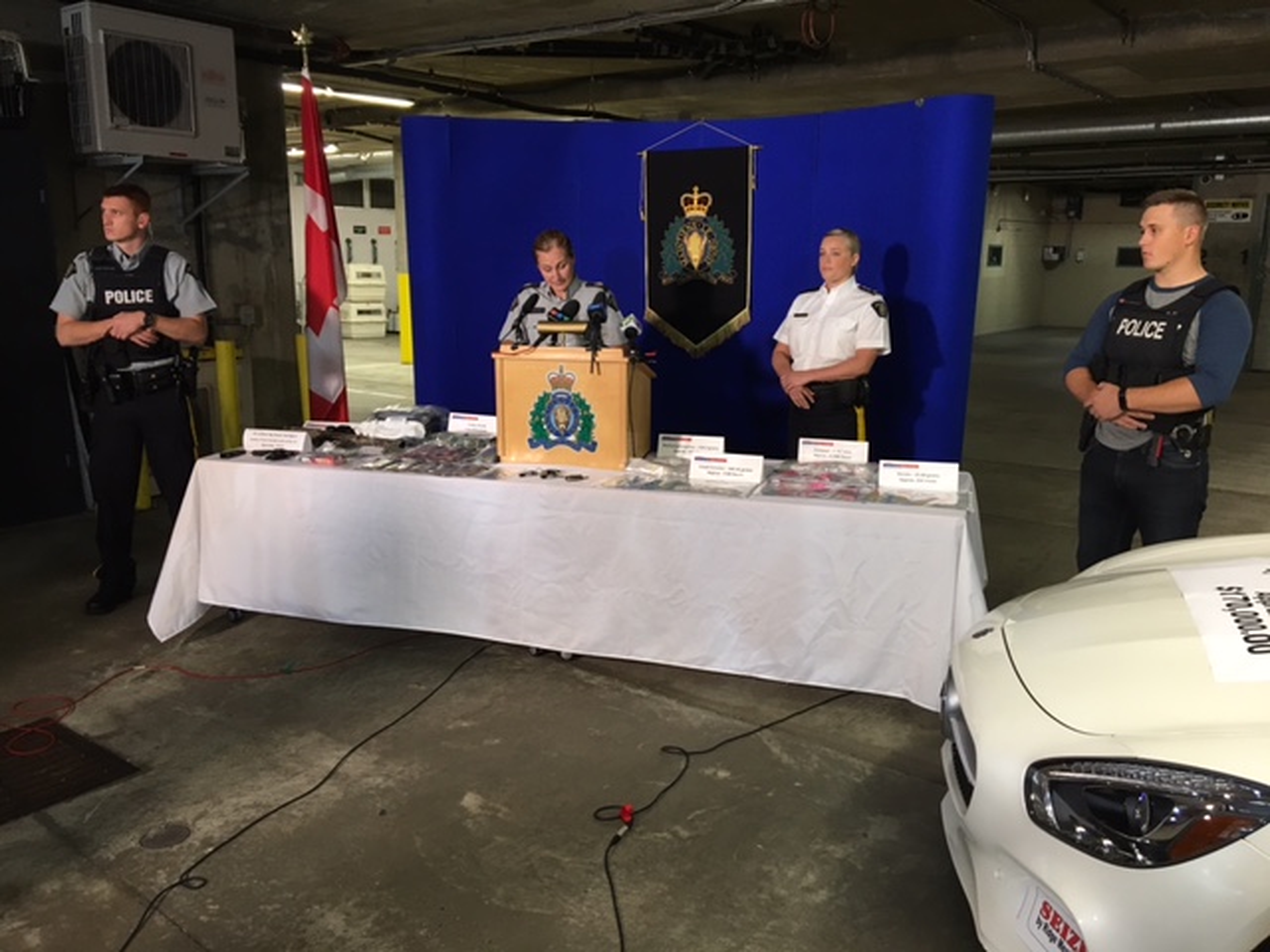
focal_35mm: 29
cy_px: 476
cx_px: 635
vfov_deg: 48.2
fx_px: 1064
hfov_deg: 61.7
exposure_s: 1/30
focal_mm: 4.15
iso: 80
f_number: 2.2
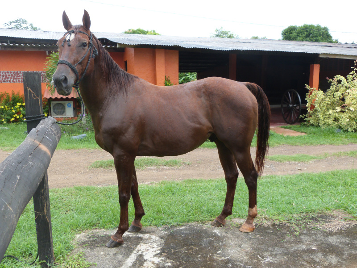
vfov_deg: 44.2
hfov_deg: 56.8
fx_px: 330
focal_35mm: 32
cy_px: 134
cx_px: 178
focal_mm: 5.7
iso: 100
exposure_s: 1/125
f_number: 3.6
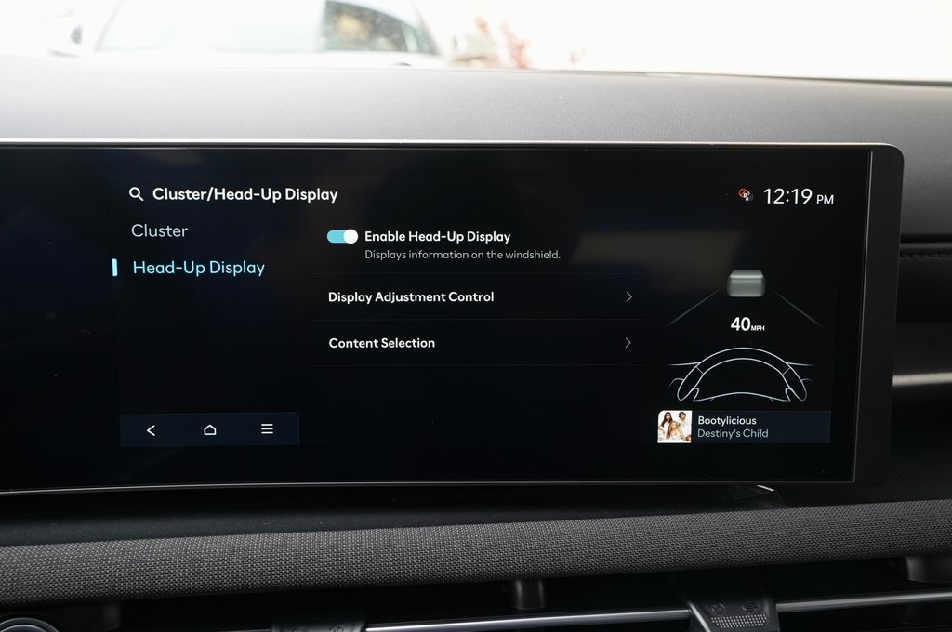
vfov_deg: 39.9
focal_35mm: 33
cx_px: 476
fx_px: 872
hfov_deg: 57.3
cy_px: 316
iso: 800
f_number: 7.1
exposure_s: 1/40
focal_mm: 33
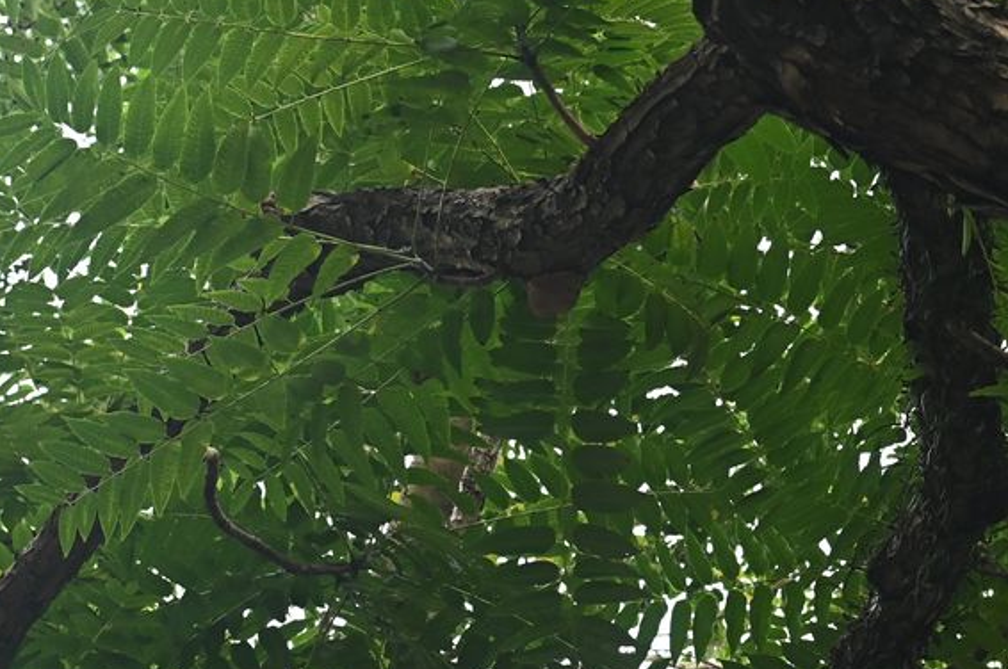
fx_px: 6824
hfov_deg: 8.4
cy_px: 612
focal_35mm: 244
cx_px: 664
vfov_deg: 5.6
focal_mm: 92
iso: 1600
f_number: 5.6
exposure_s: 1/100
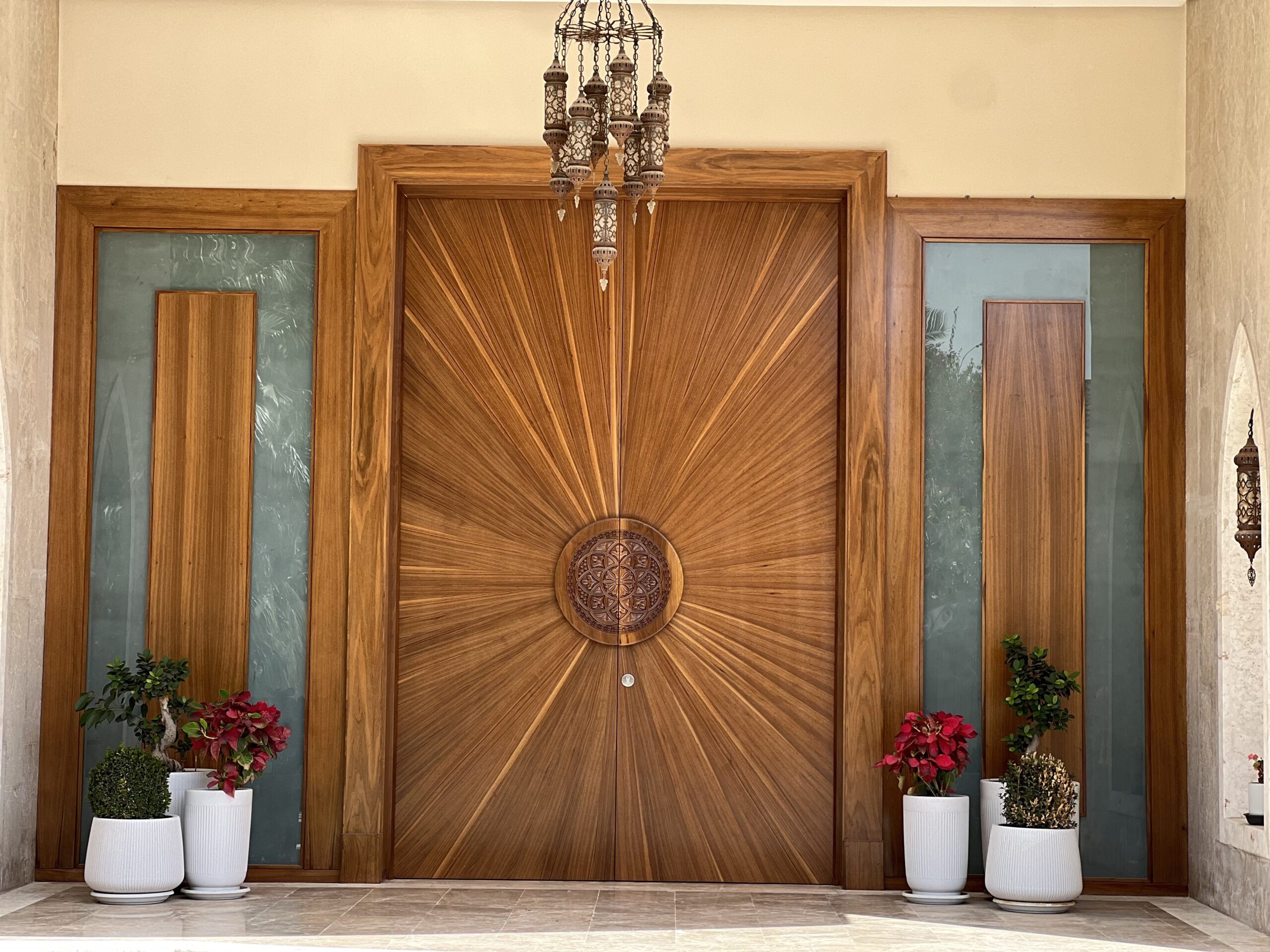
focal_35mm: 77
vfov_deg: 19.1
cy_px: 476
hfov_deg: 25.3
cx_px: 635
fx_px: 2825
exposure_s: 1/121
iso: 25
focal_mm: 9
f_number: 2.8
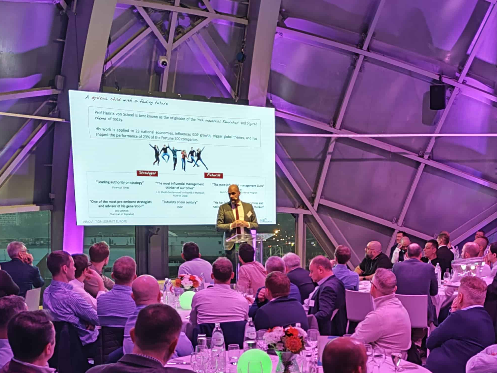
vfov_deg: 28.4
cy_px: 341
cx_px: 327
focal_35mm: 49
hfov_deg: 38.5
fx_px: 704
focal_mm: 5.59
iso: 497
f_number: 1.88
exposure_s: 1/33.3
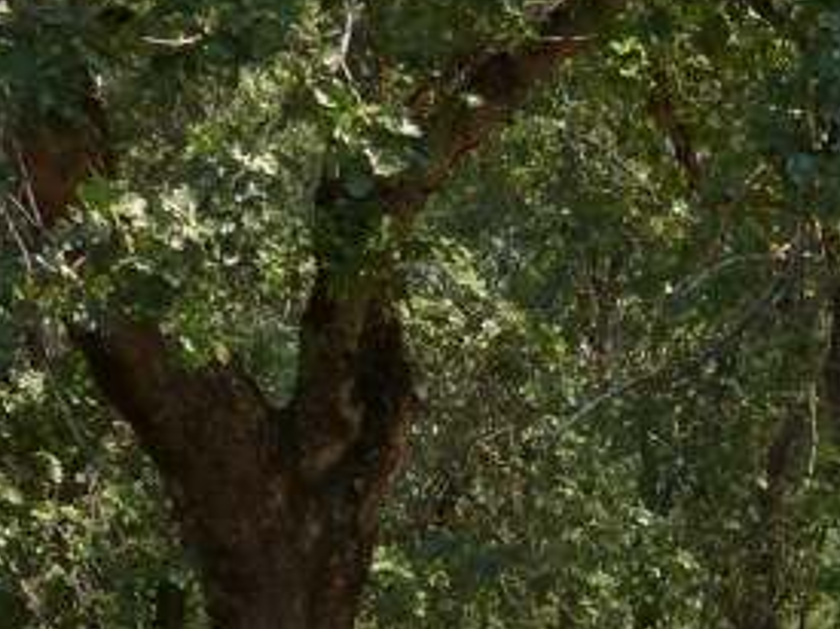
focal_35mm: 108
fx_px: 2620
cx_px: 1405
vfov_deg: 12.8
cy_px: 1032
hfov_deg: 16.0
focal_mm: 6
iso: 80
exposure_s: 1/400
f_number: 2.8
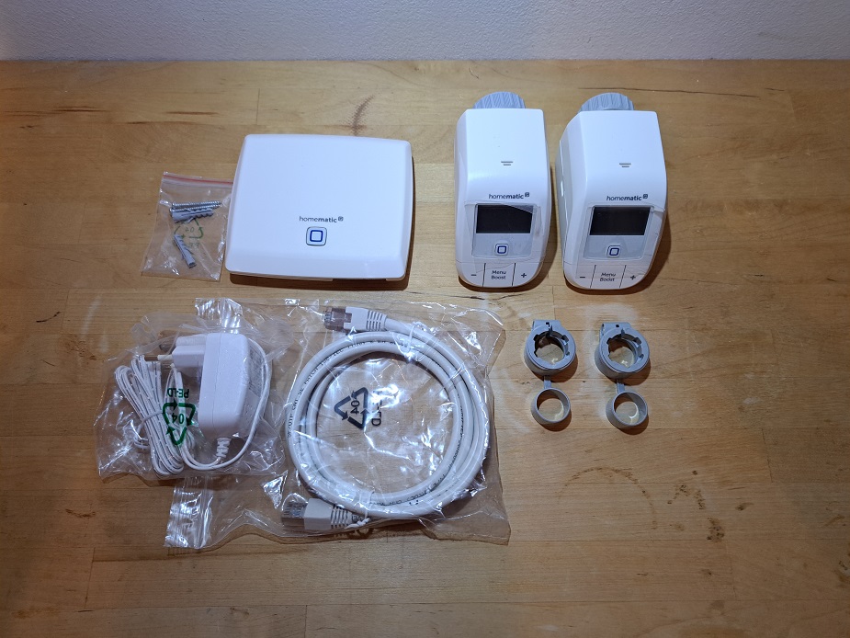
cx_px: 425
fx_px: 589
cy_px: 319
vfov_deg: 56.8
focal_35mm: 24
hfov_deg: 71.6
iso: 125
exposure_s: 1/50
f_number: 1.8
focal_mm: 5.23
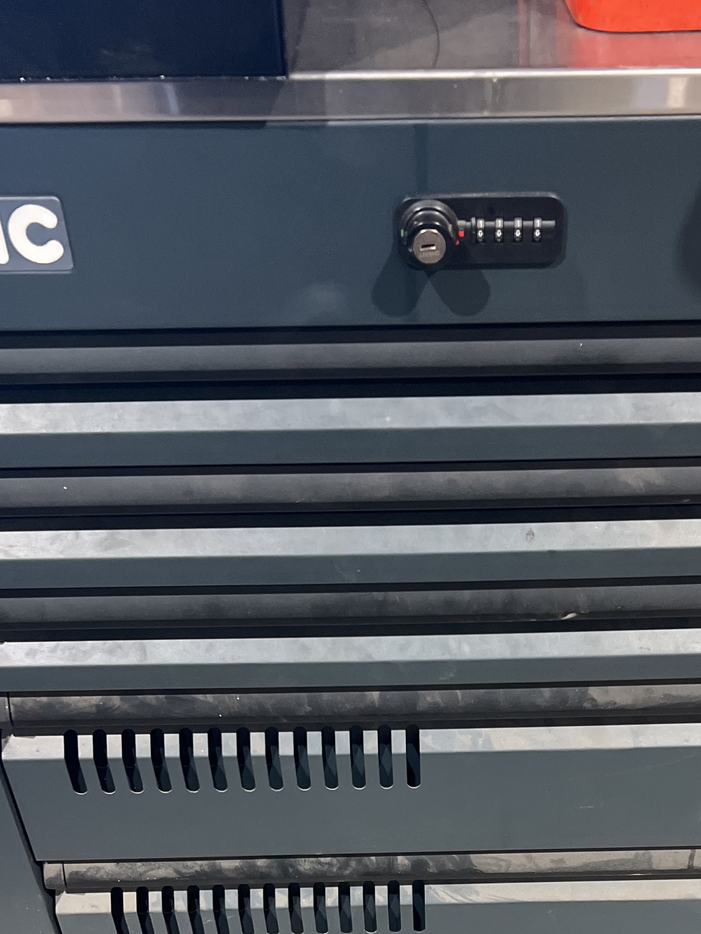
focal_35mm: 48
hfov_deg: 30.1
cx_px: 459
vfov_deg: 37.0
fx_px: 1296
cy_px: 851
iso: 200
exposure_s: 1/50
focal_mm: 5.7
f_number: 1.5
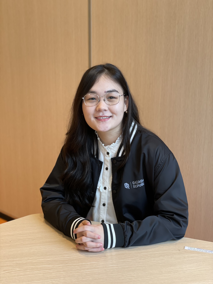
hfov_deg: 28.0
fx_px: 427
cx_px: 106
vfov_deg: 36.8
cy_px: 142
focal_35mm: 52
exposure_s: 1/100
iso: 100
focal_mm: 6
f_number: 2
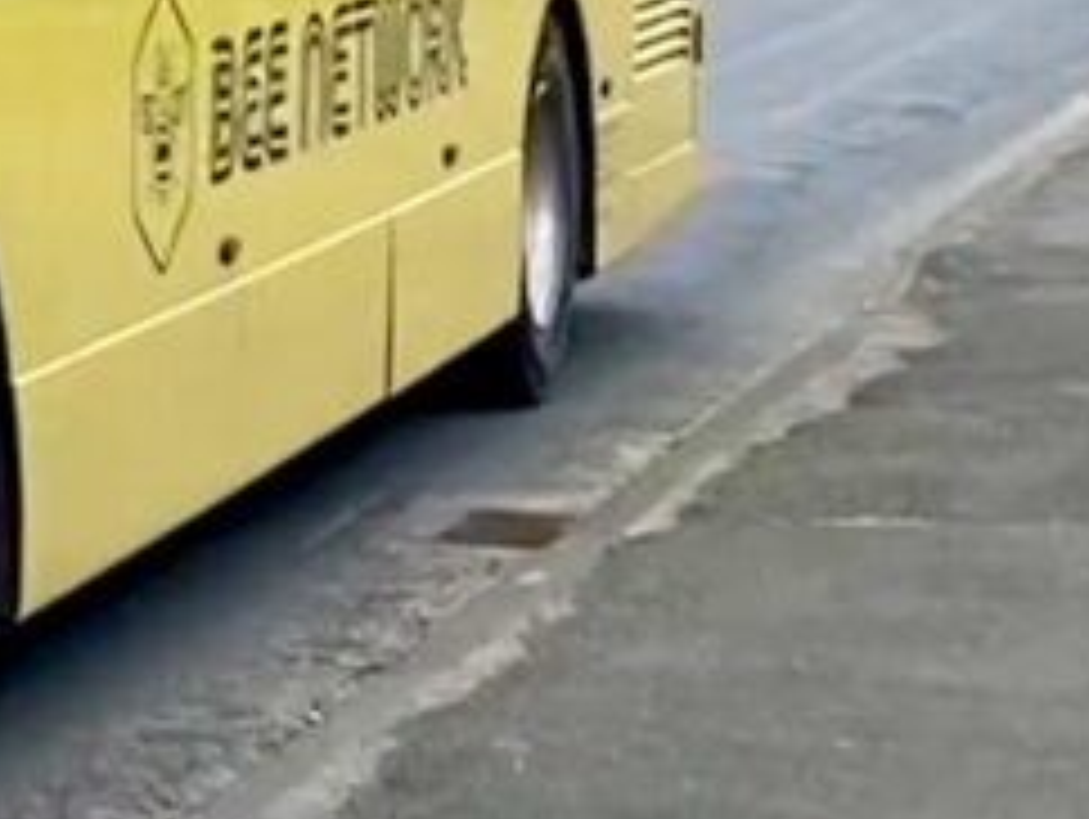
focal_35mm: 165
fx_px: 5196
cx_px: -1116
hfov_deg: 10.9
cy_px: -405
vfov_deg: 8.8
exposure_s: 1/3610
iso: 32
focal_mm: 4.25
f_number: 1.8
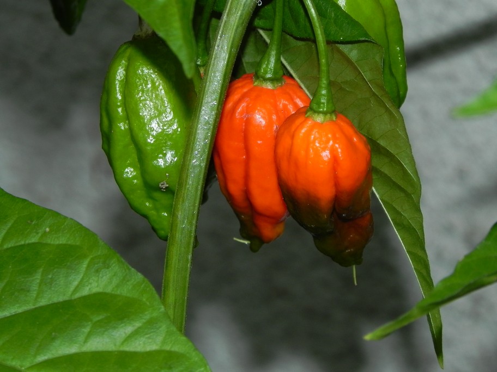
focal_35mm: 184
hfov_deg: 10.7
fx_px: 2642
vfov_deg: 8.1
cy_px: 186
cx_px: 248
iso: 200
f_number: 4.5
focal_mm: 32.7
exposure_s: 1/119
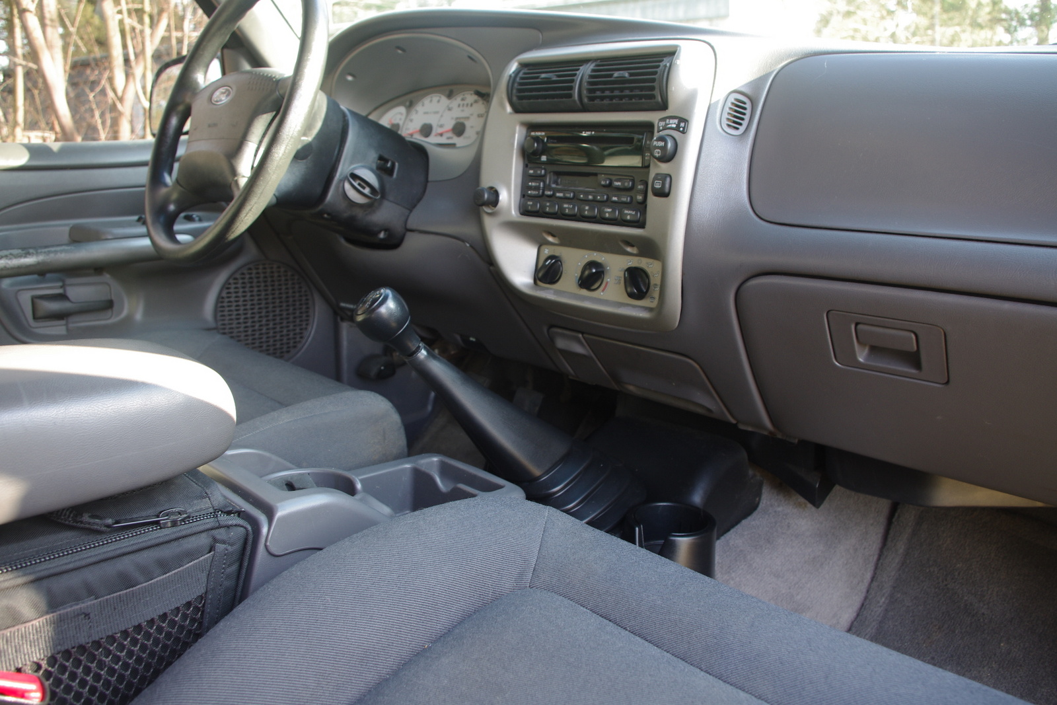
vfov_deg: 47.9
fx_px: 793
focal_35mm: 27
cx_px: 528
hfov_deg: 67.4
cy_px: 352
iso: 200
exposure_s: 1/10
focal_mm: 18
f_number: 5
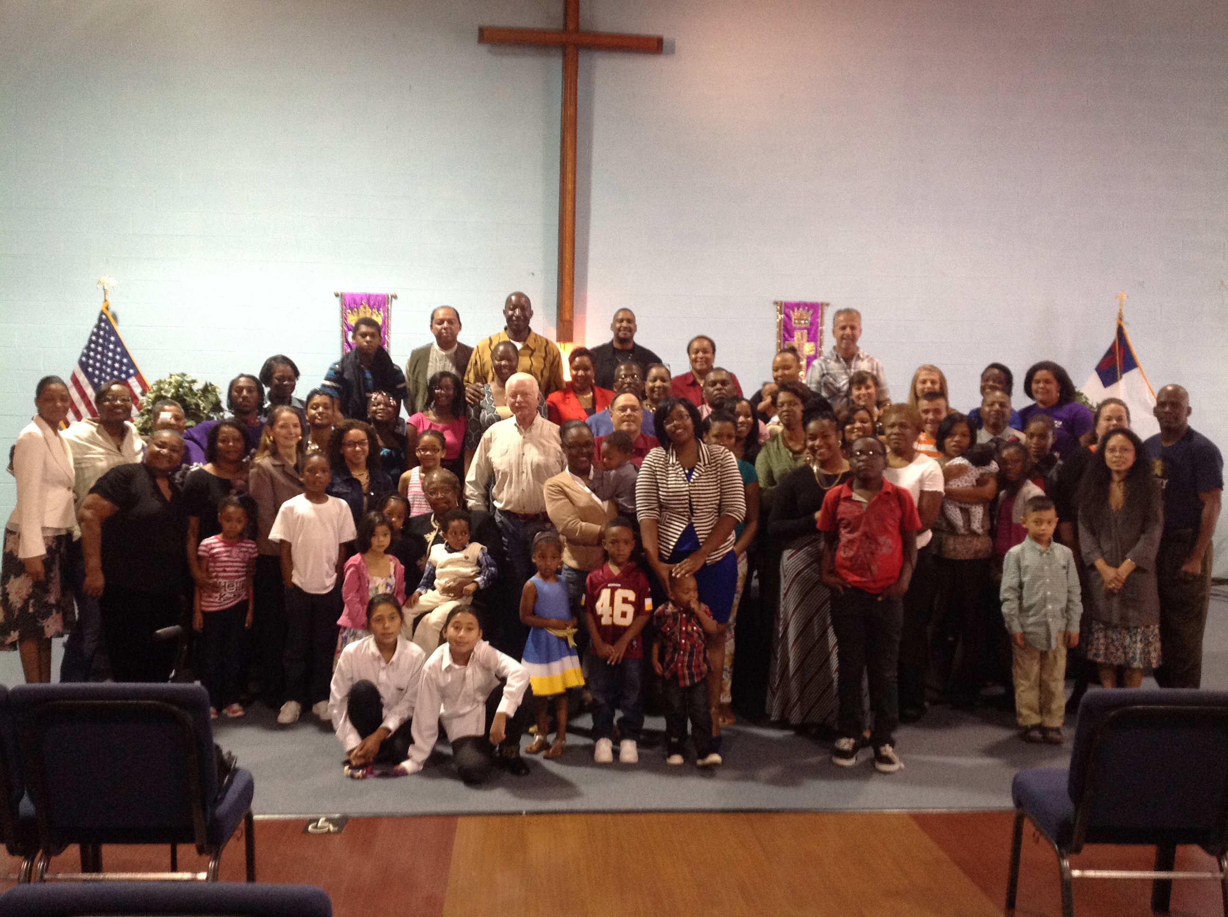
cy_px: 458
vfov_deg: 40.6
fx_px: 1240
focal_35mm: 35
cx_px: 614
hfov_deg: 52.7
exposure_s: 1/15
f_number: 2.4
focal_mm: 4.28
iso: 200
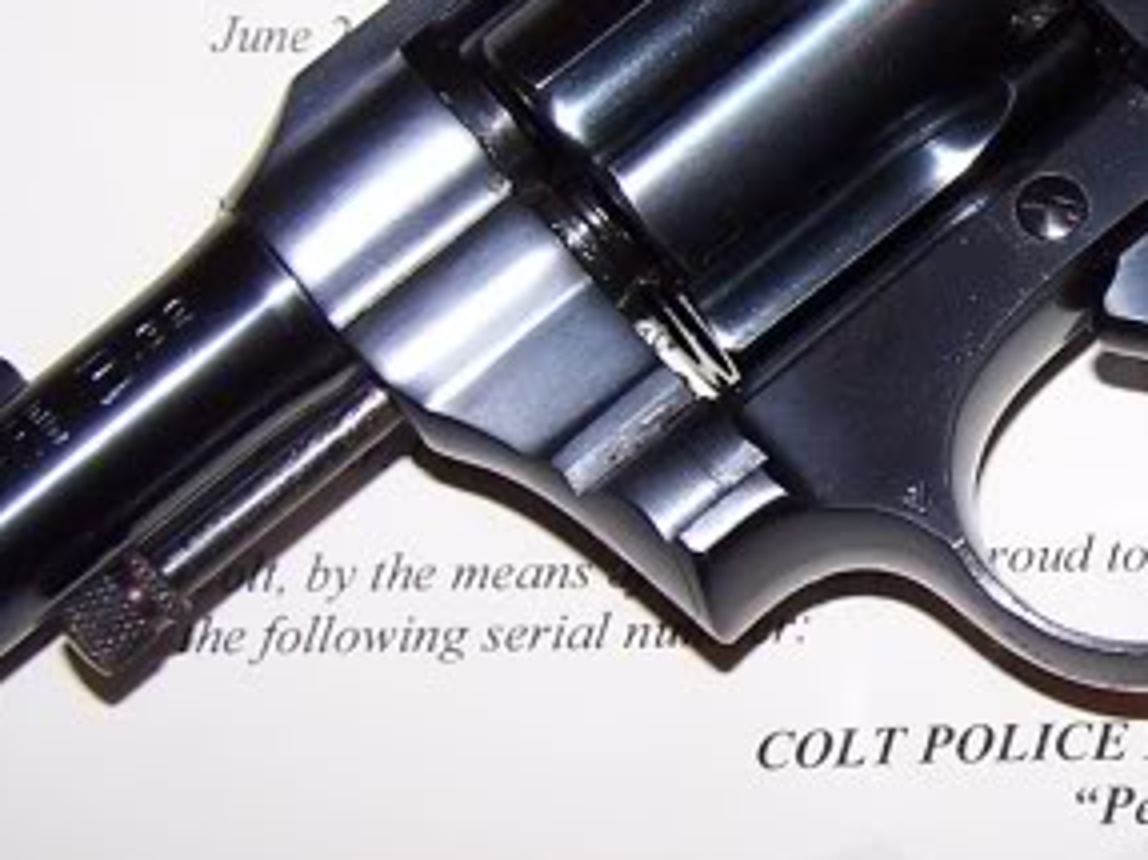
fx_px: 3514
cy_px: 452
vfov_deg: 14.0
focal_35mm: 106
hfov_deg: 18.0
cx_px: 1192
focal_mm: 6.3
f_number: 2.8
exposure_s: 1/60
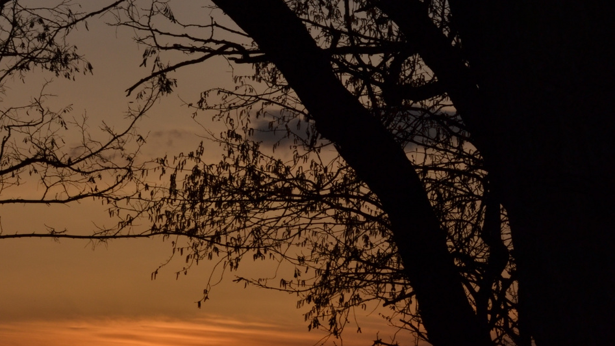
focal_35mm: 148
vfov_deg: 8.2
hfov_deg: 14.4
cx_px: 112
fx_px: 2411
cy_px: 279
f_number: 18
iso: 100
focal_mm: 55
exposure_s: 1/200
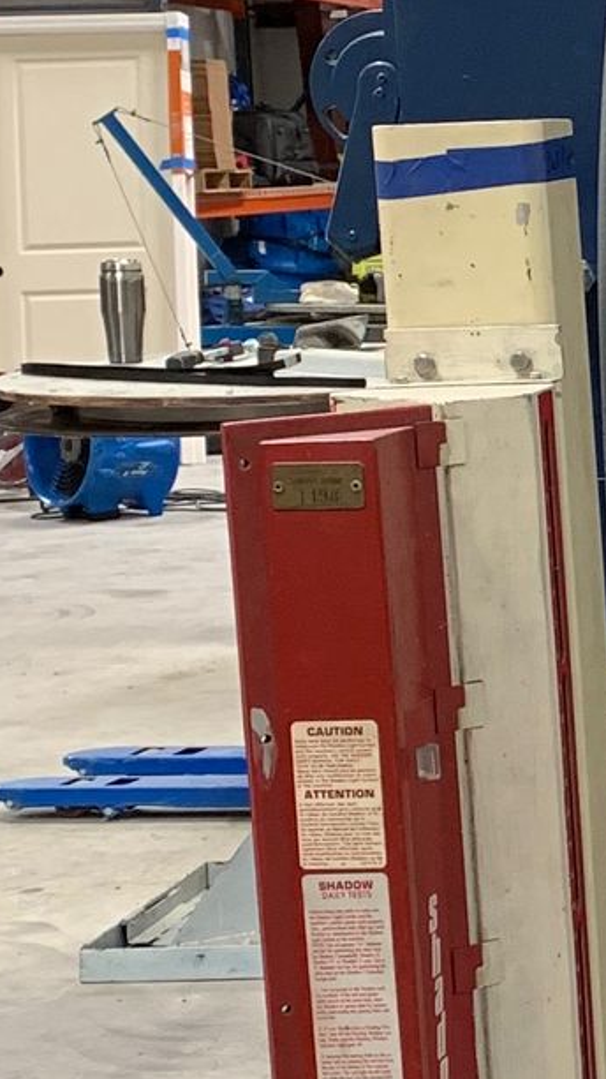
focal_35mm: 112
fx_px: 3201
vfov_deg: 19.1
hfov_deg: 9.8
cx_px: 1356
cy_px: 550
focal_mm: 4.25
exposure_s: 1/63
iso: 100
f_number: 1.8
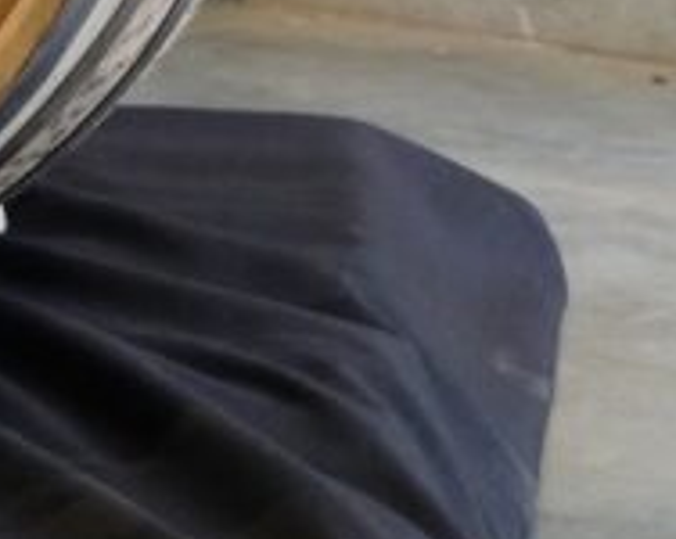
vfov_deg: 9.0
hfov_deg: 10.9
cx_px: -496
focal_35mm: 167
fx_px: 3336
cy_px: -331
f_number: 5.6
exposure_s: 1/80
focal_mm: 29
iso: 2000
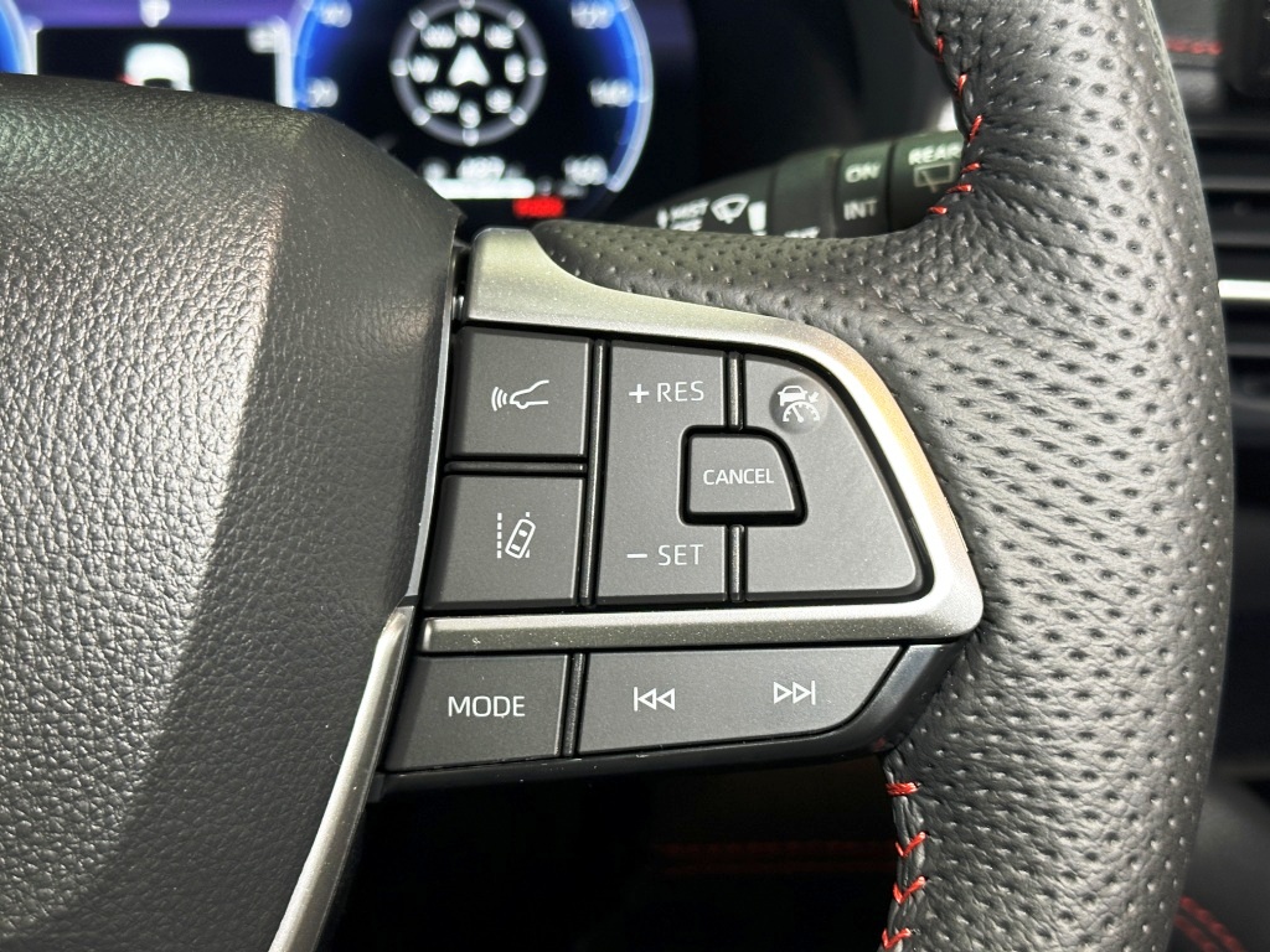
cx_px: 635
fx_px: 1761
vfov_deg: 30.3
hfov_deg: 39.7
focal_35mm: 48
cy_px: 476
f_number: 1.78
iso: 250
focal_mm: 6.86
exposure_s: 1/40
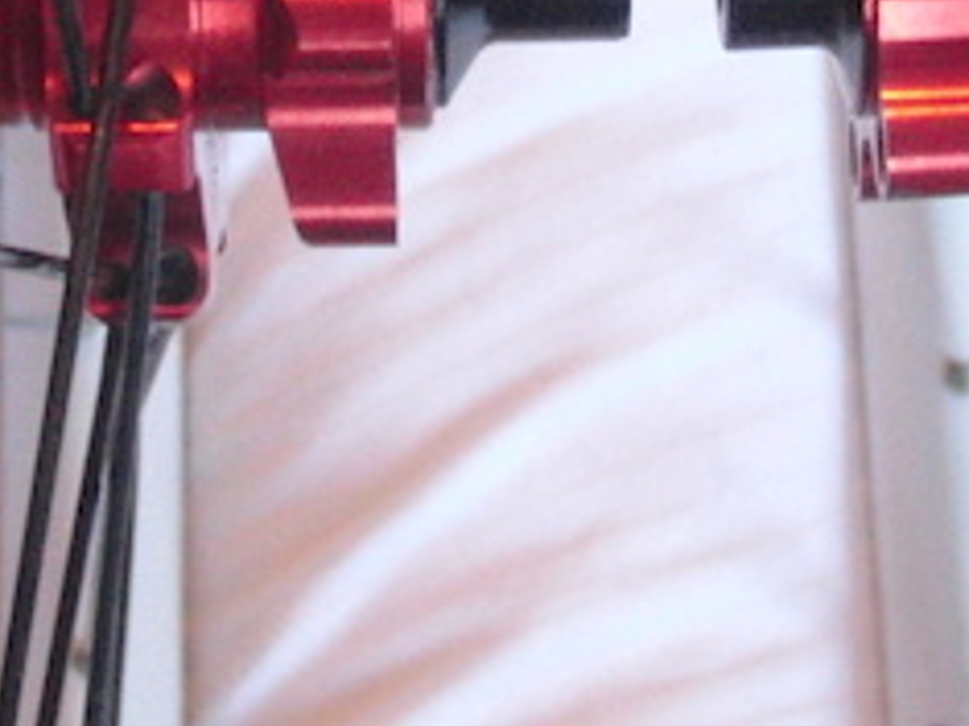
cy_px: -4
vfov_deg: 11.6
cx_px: 487
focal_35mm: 126
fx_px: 3525
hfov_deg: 15.7
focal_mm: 6.42
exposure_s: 1/20
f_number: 3.6
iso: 800
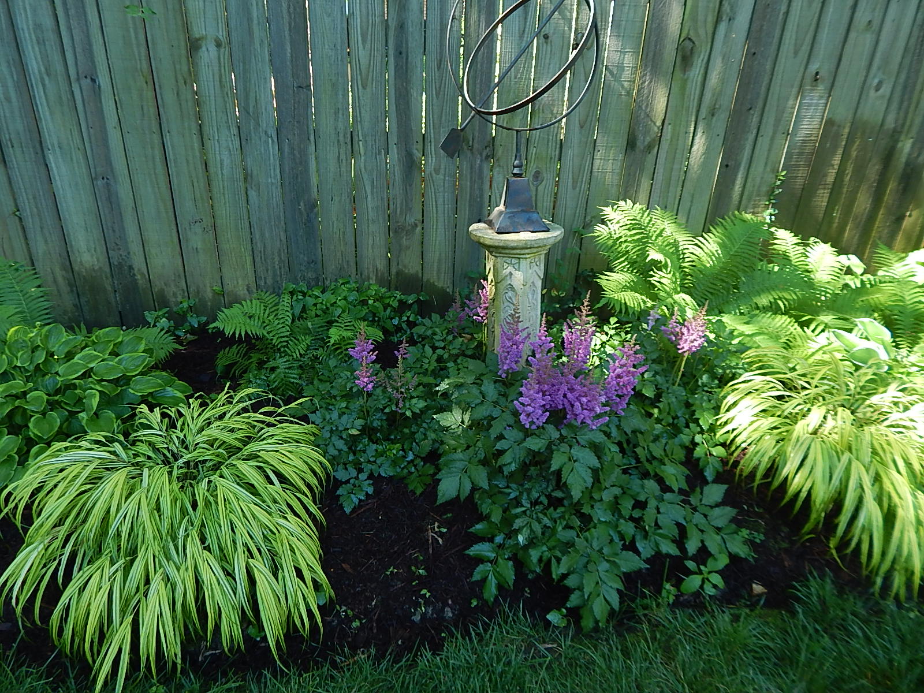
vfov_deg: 61.1
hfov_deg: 76.4
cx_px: 462
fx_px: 587
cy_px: 346
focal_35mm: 22
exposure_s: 1/60
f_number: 3
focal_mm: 4
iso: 125
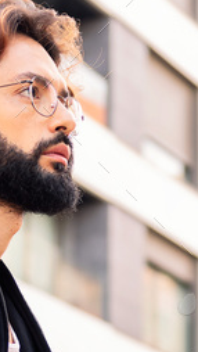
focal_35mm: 164
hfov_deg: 7.4
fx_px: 1530
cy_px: 294
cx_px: 28
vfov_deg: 13.0
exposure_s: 1/250
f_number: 2.8
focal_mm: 45
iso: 500
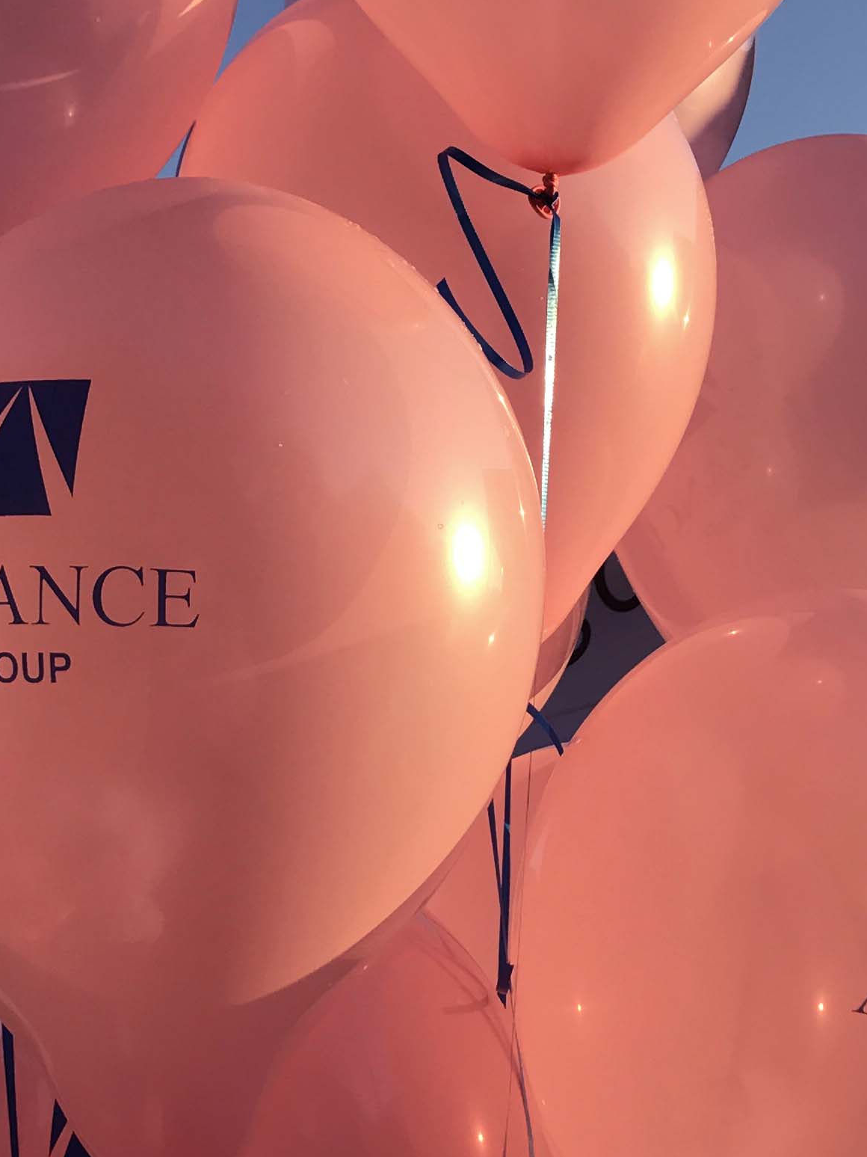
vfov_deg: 26.4
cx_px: 315
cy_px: 321
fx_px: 2438
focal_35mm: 73
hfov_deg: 20.1
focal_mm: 3.99
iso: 20
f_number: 1.8
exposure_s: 1/847
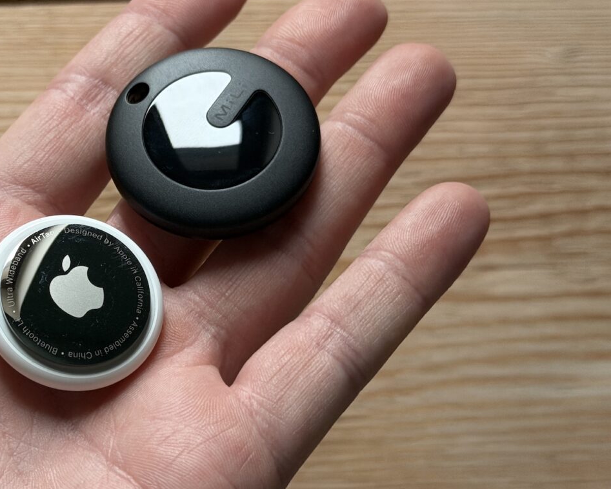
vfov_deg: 20.2
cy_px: 234
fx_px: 1375
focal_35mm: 76
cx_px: 116
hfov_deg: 24.6
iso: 320
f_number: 1.78
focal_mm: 6.76
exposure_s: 1/40
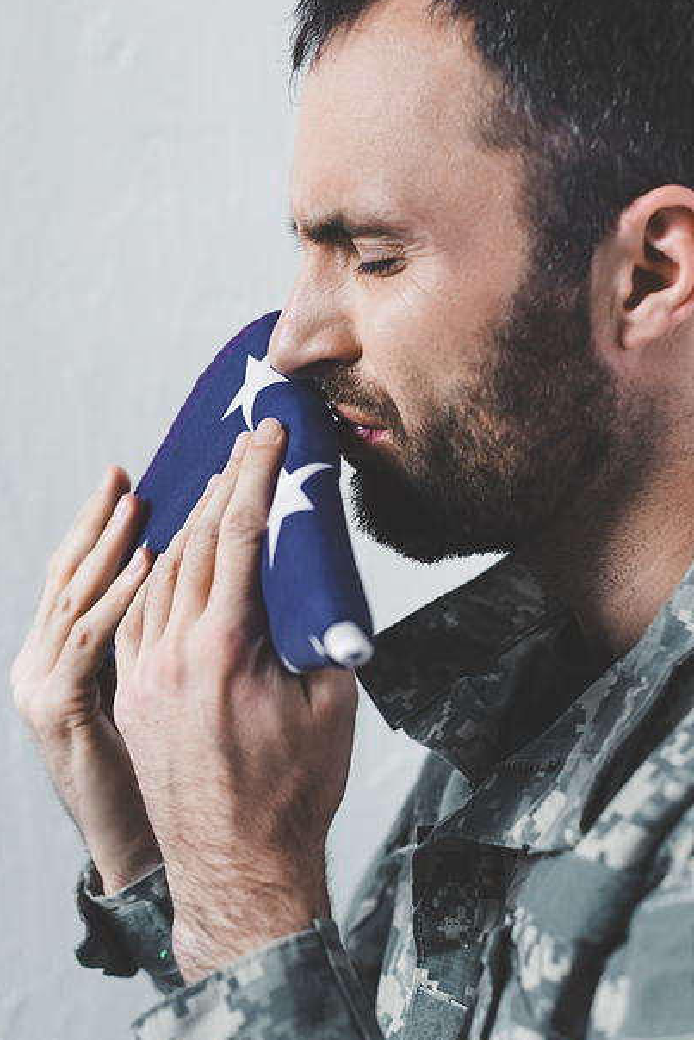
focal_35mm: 62
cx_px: 284
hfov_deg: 21.9
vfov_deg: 32.3
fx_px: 1792
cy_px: 430
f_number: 3.5
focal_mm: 50
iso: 400
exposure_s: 1/125
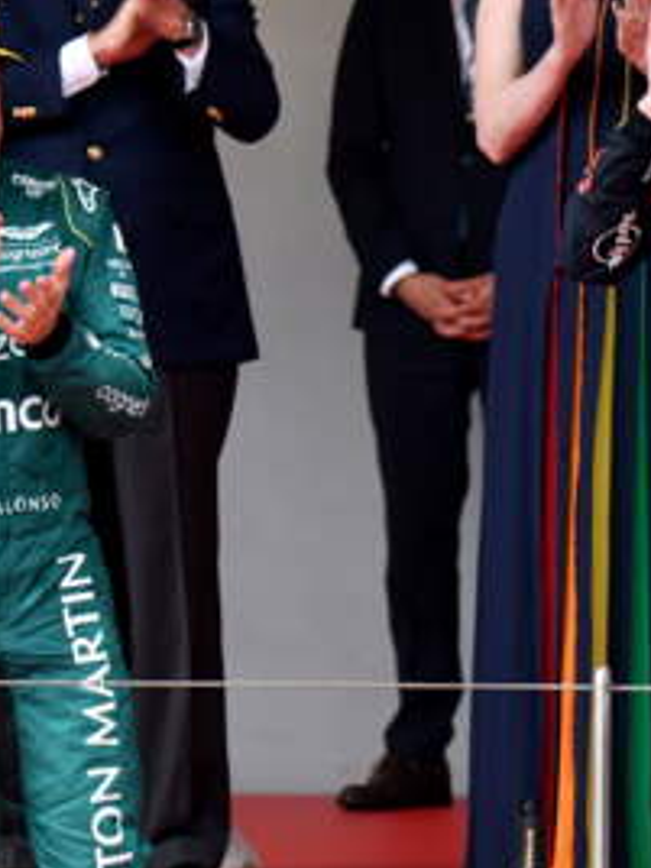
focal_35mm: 508
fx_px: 12738
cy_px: 363
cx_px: 870
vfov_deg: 3.9
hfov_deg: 2.9
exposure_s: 1/400
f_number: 5.3
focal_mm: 210
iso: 1000
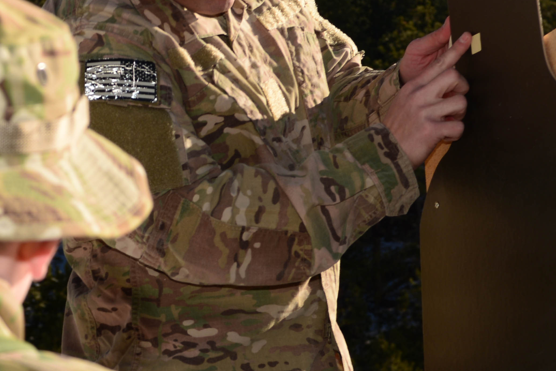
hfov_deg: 11.8
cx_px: 112
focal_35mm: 174
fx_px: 2688
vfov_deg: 7.9
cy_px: 228
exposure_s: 1/200
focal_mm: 60
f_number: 9
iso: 100
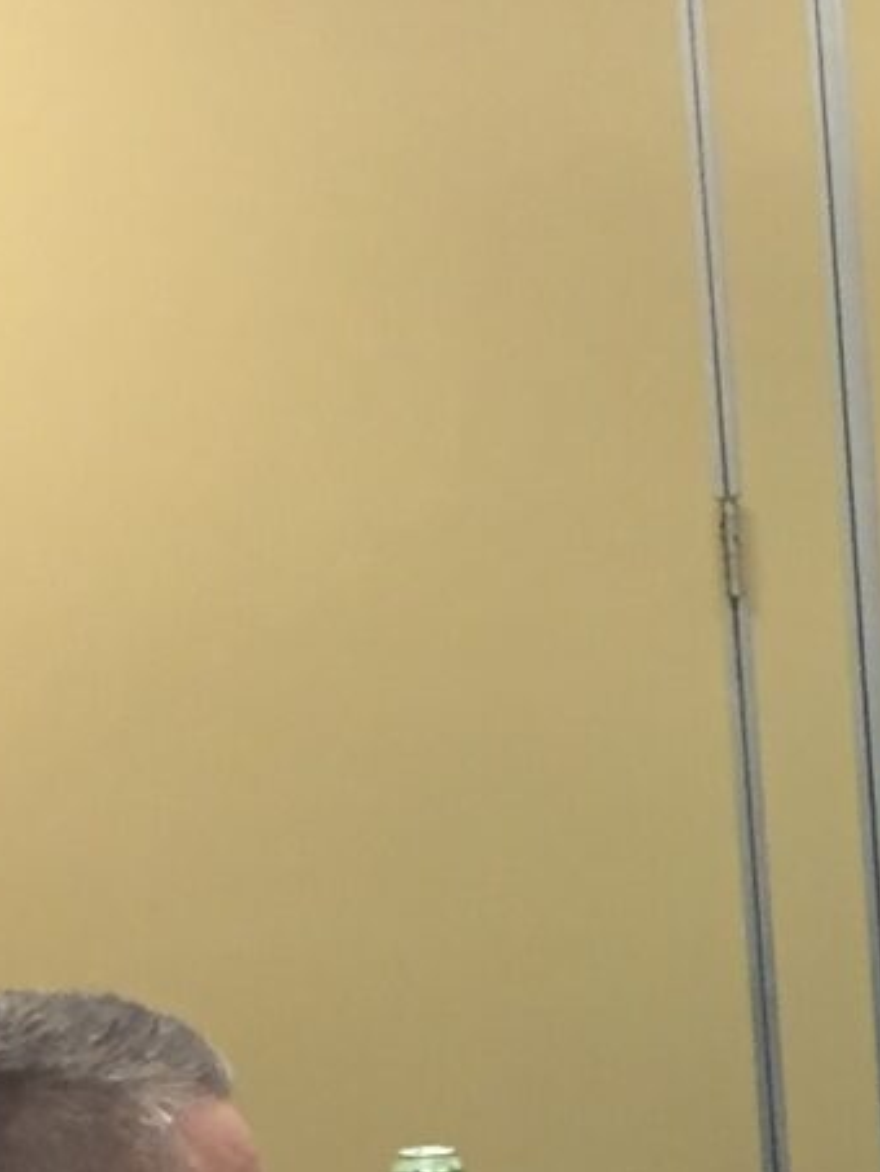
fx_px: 5556
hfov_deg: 8.4
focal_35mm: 164
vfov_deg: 11.7
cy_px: 1560
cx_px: 1993
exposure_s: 1/30
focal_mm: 4.15
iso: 100
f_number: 2.2
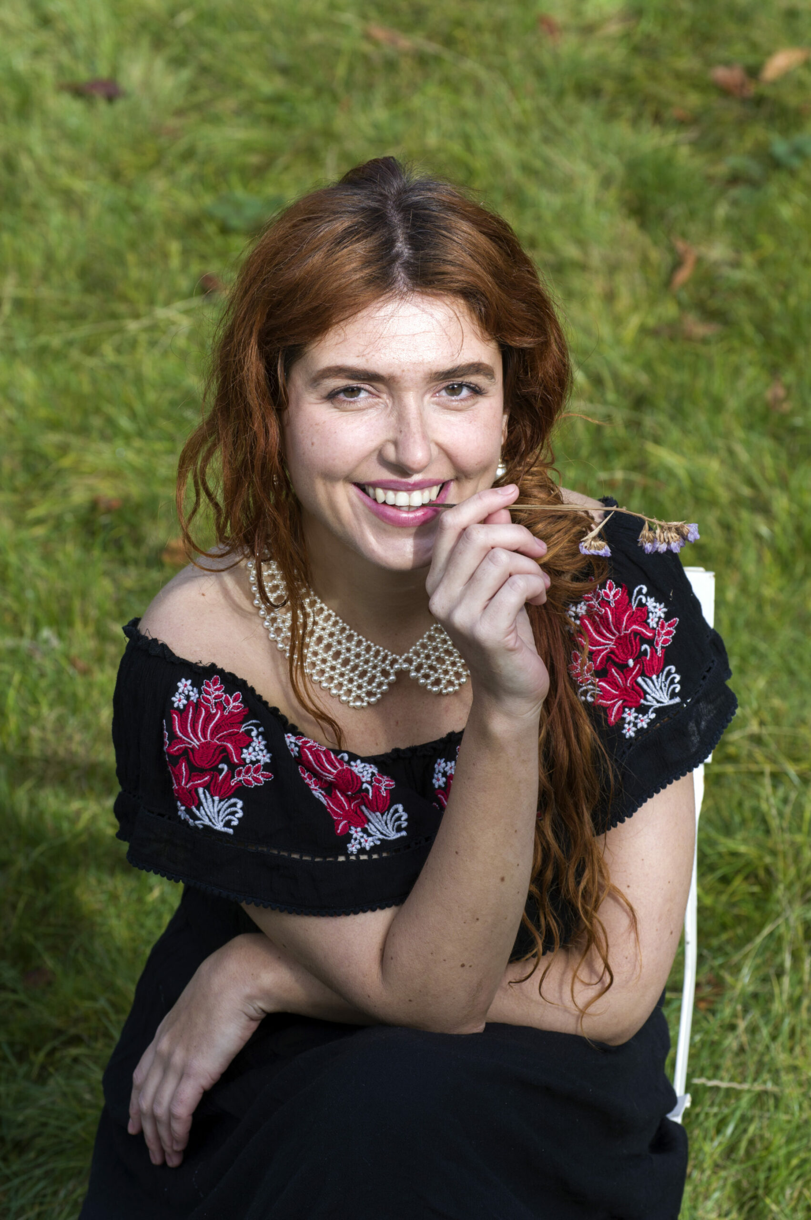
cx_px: 406
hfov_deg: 12.2
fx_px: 3792
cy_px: 610
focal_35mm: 112
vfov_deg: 18.3
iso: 100
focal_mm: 75
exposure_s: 1/180
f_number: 5.6
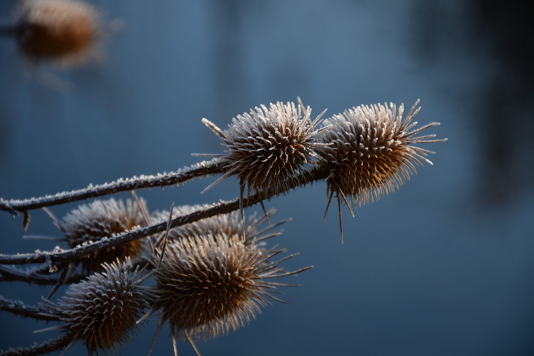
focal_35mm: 210
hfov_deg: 9.8
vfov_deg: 6.5
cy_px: 178
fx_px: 3115
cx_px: 267
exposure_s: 1/400
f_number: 6.3
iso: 200
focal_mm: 140
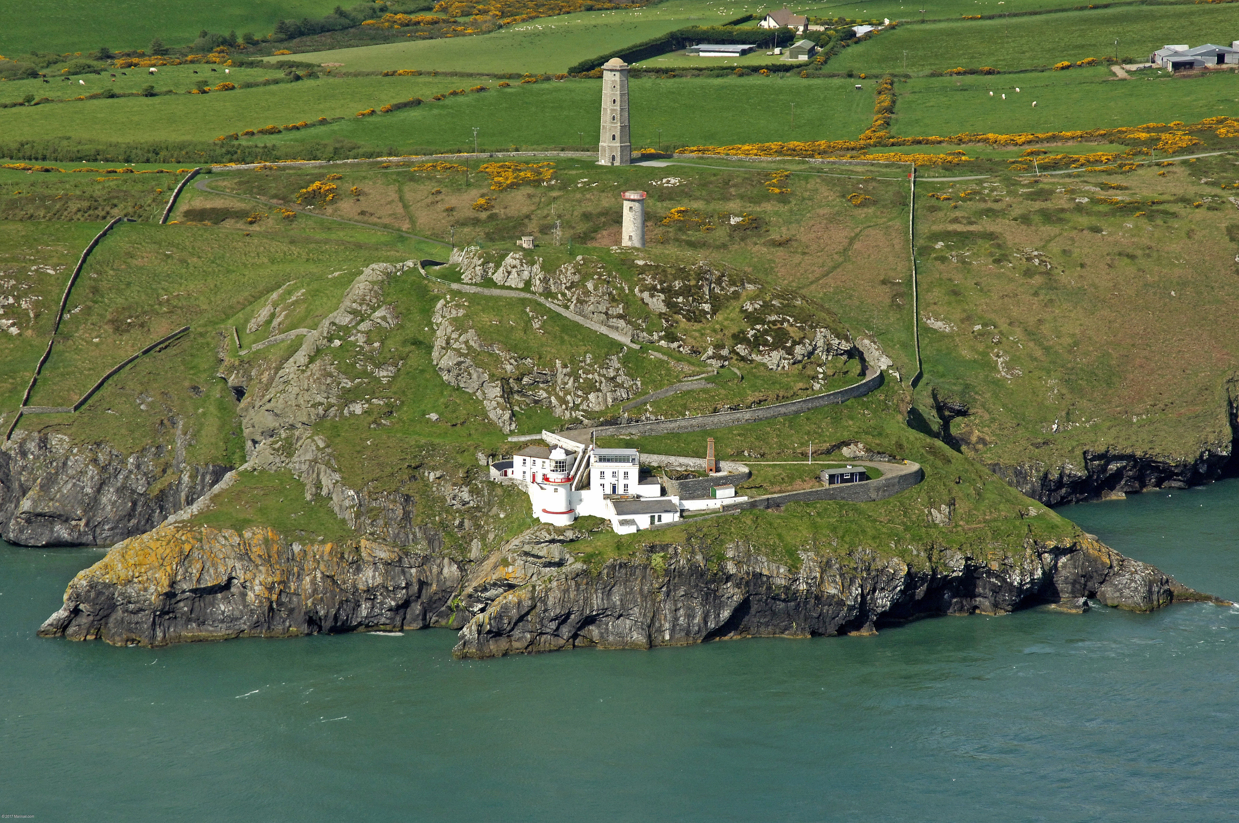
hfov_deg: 16.1
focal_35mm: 128
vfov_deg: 10.7
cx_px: 620
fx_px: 4383
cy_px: 412
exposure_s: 1/1000
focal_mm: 85
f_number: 8
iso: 400
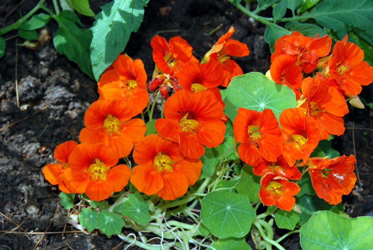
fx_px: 1121
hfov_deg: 18.9
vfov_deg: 12.7
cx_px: 186
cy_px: 125
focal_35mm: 108
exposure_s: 1/200
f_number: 10
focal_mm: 72
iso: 400
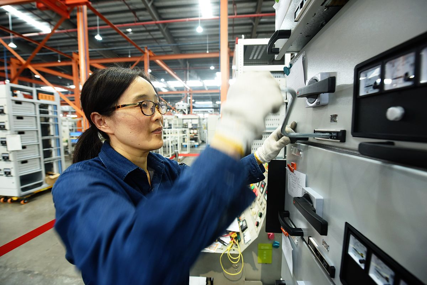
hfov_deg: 104.2
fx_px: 166
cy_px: 142
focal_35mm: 14
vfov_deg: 81.3
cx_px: 214
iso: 800
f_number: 4
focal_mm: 14
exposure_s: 1/30
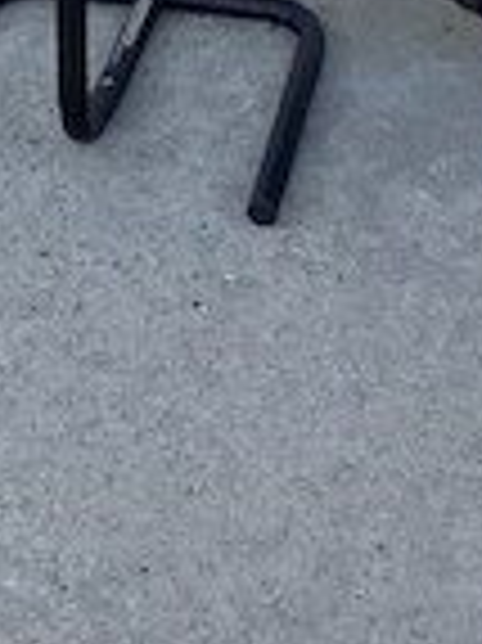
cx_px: 27
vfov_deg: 10.9
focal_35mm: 174
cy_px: -360
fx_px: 3235
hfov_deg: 8.5
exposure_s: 1/152
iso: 25
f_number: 2.4
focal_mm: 3.3
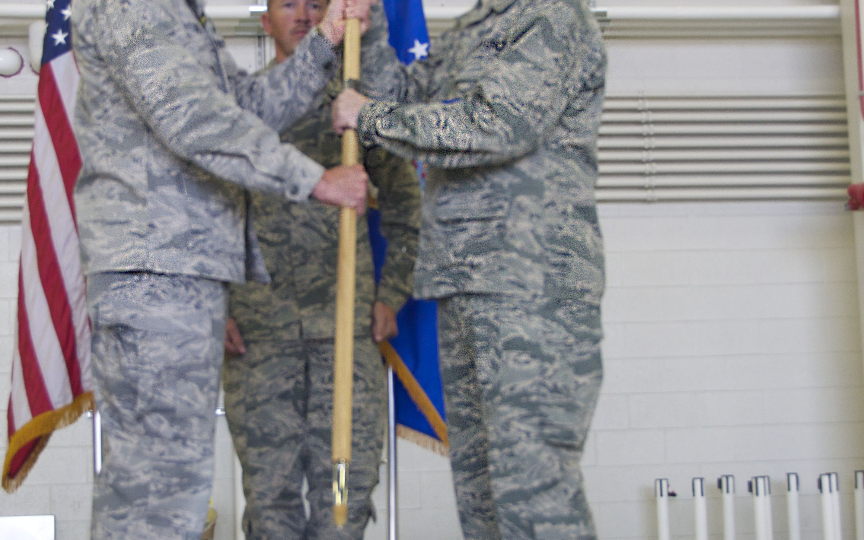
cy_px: 272
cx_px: 365
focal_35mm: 79
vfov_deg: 16.5
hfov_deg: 26.1
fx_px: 1860
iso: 800
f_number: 4
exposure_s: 1/100
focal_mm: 28
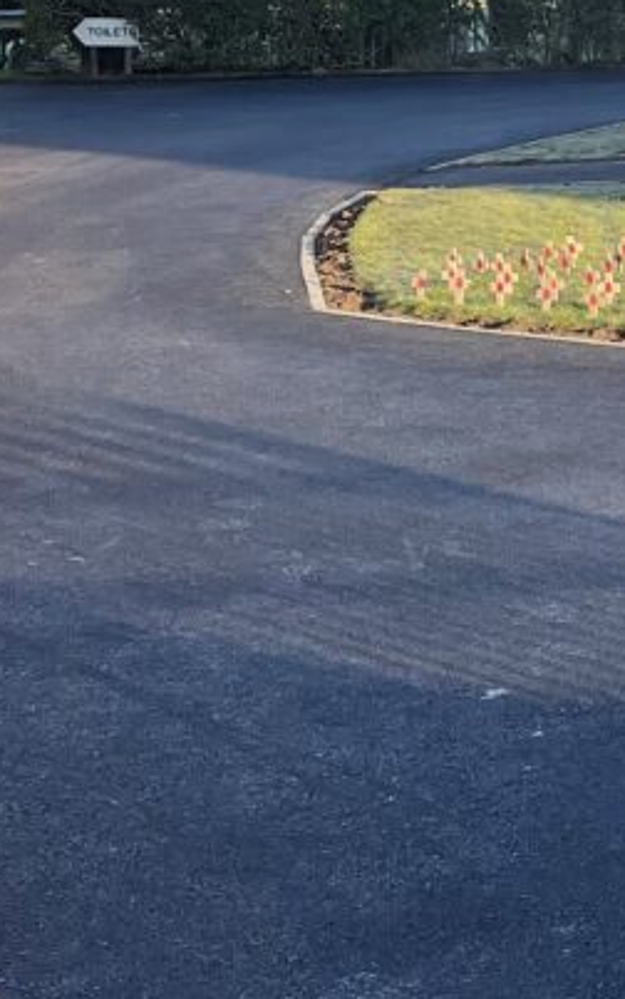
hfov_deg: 10.9
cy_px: 89
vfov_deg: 20.2
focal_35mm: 101
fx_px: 2752
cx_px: 1533
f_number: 1.6
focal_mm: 5.1
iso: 32
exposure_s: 1/1266
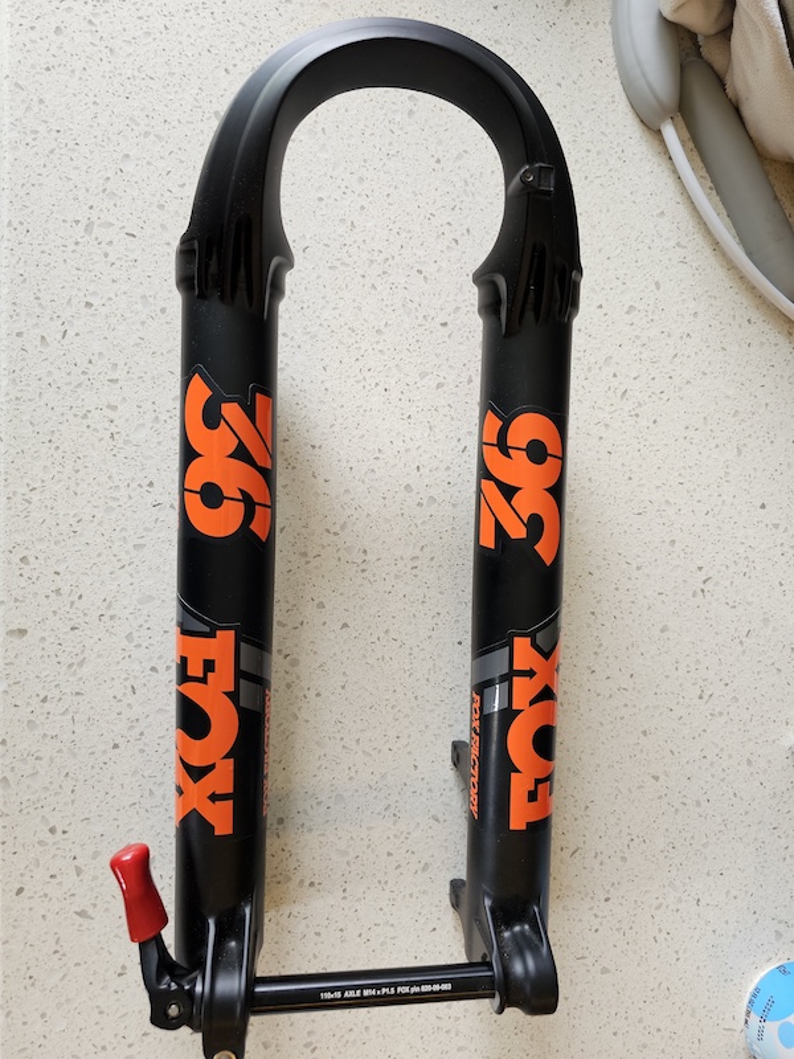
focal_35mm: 23
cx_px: 397
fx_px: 703
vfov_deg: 73.9
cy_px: 530
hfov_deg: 58.9
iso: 160
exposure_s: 1/120
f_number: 1.7
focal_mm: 6.3
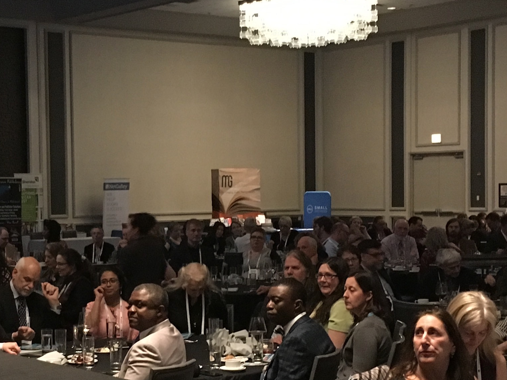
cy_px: 251
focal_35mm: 77
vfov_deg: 19.1
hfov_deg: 25.0
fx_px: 1128
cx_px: 127
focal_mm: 4.15
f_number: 2.2
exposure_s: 1/15
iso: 250
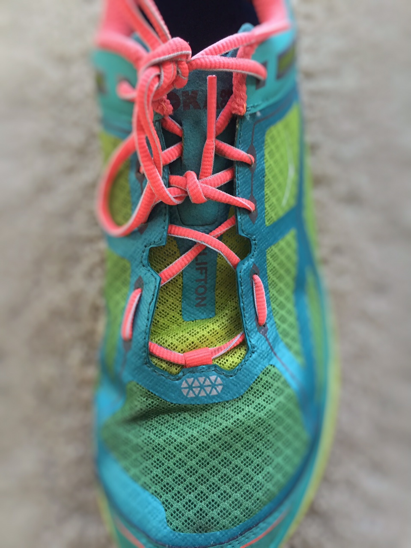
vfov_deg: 61.7
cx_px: 206
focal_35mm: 29
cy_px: 274
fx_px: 459
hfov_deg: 48.2
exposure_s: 1/24
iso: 250
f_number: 2.2
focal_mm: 4.15
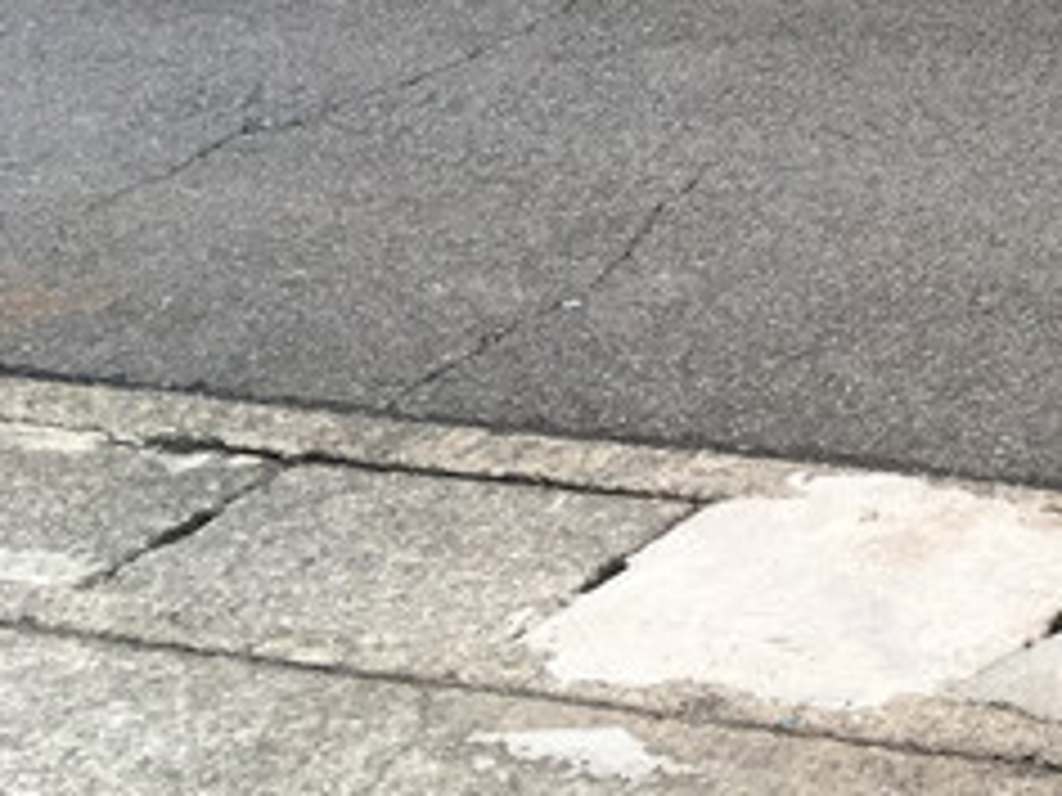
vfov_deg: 14.9
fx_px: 3037
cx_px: 1728
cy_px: 187
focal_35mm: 99
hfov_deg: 17.3
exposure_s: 1/120
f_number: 2.2
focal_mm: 4.15
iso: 40
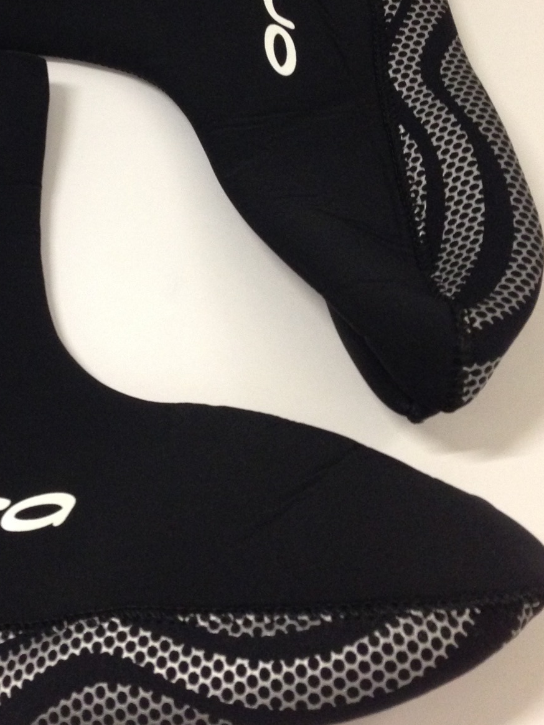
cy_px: 235
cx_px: 81
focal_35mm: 58
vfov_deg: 32.9
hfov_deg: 24.7
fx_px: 1215
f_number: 2.4
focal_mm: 4.12
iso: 250
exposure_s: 1/20
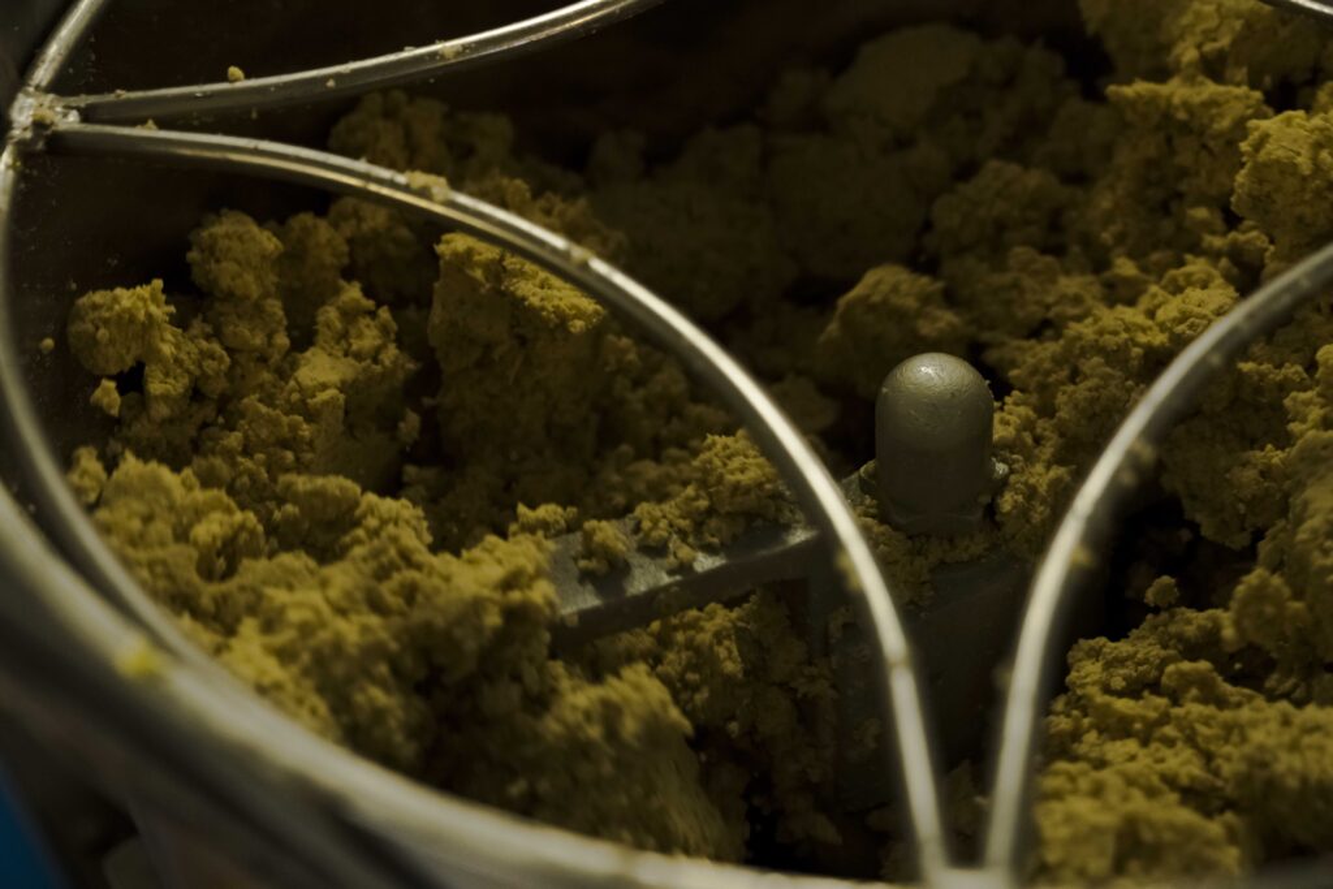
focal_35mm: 54
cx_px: 666
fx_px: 2000
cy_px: 444
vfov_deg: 25.1
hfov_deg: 36.9
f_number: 3.2
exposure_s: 1/400
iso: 2000
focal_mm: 54
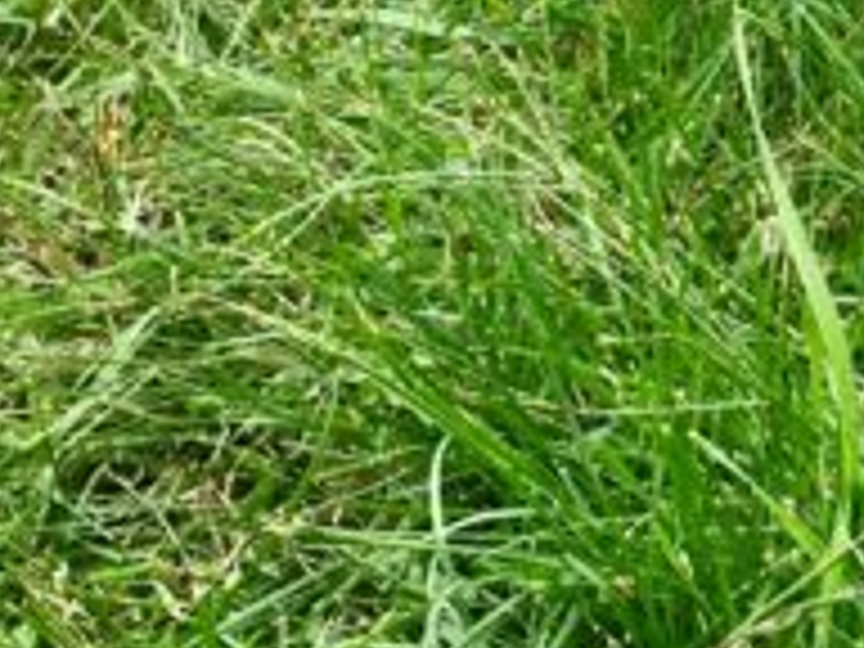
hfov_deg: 12.0
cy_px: -176
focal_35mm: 155
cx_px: 1408
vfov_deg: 9.4
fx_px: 3869
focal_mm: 4.15
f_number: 2.2
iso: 25
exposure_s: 1/190
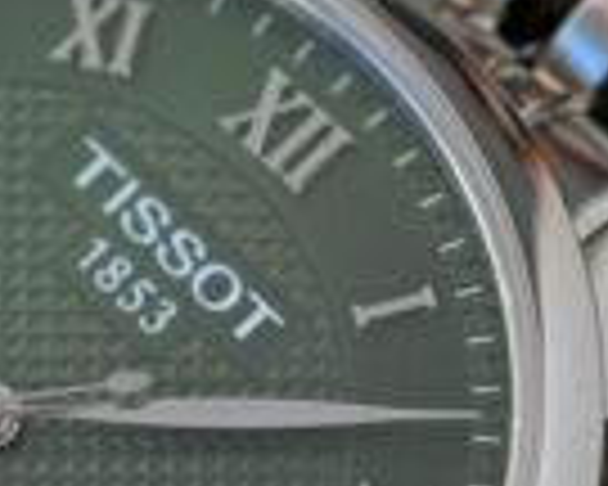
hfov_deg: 6.4
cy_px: 522
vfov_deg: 5.1
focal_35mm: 301
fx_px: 5416
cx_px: 32
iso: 400
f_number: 5.6
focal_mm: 60
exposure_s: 1/500
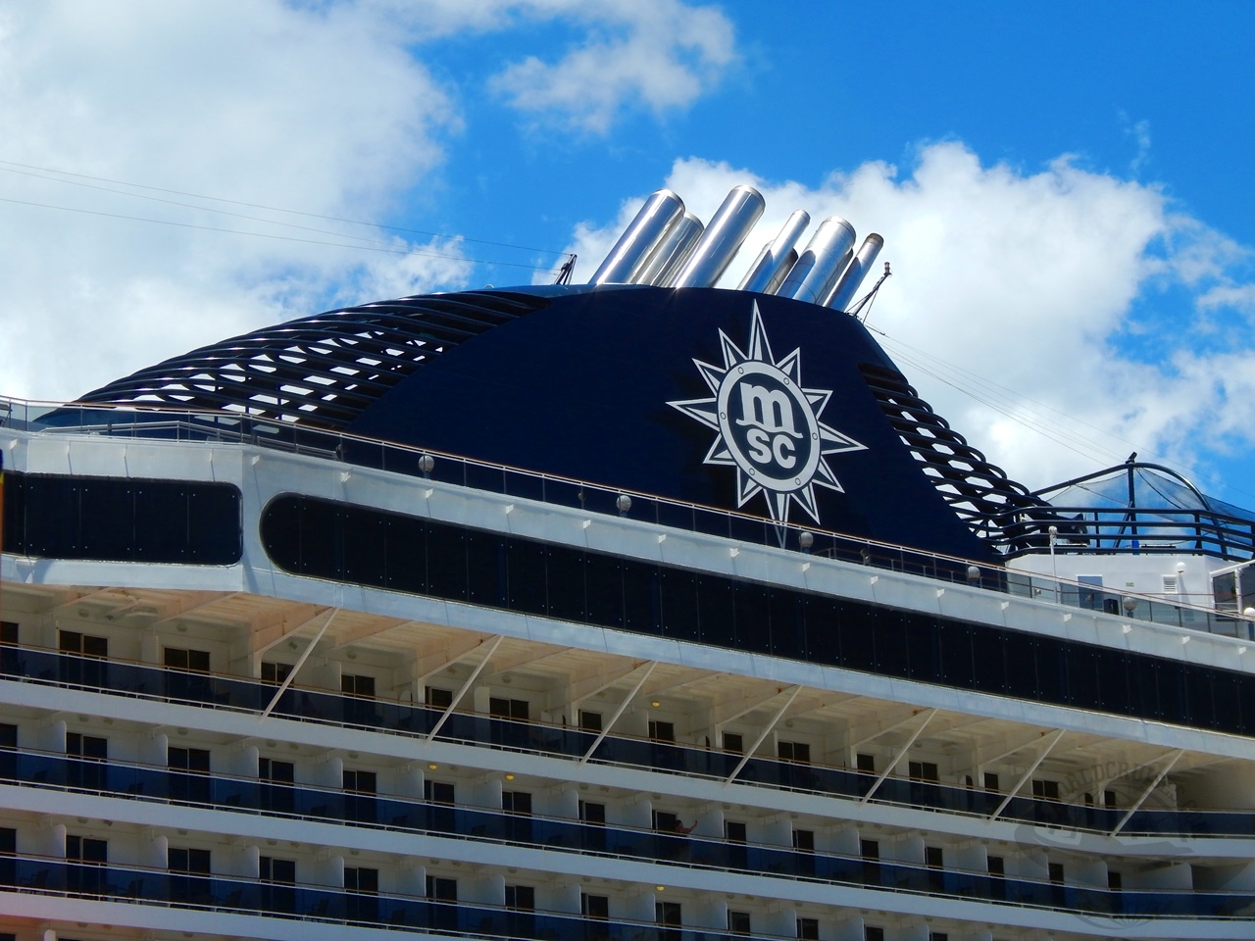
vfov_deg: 14.1
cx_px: 628
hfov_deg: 18.7
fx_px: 3807
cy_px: 470
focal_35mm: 105
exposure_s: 1/1000
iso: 125
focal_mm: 18.7
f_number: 4.5
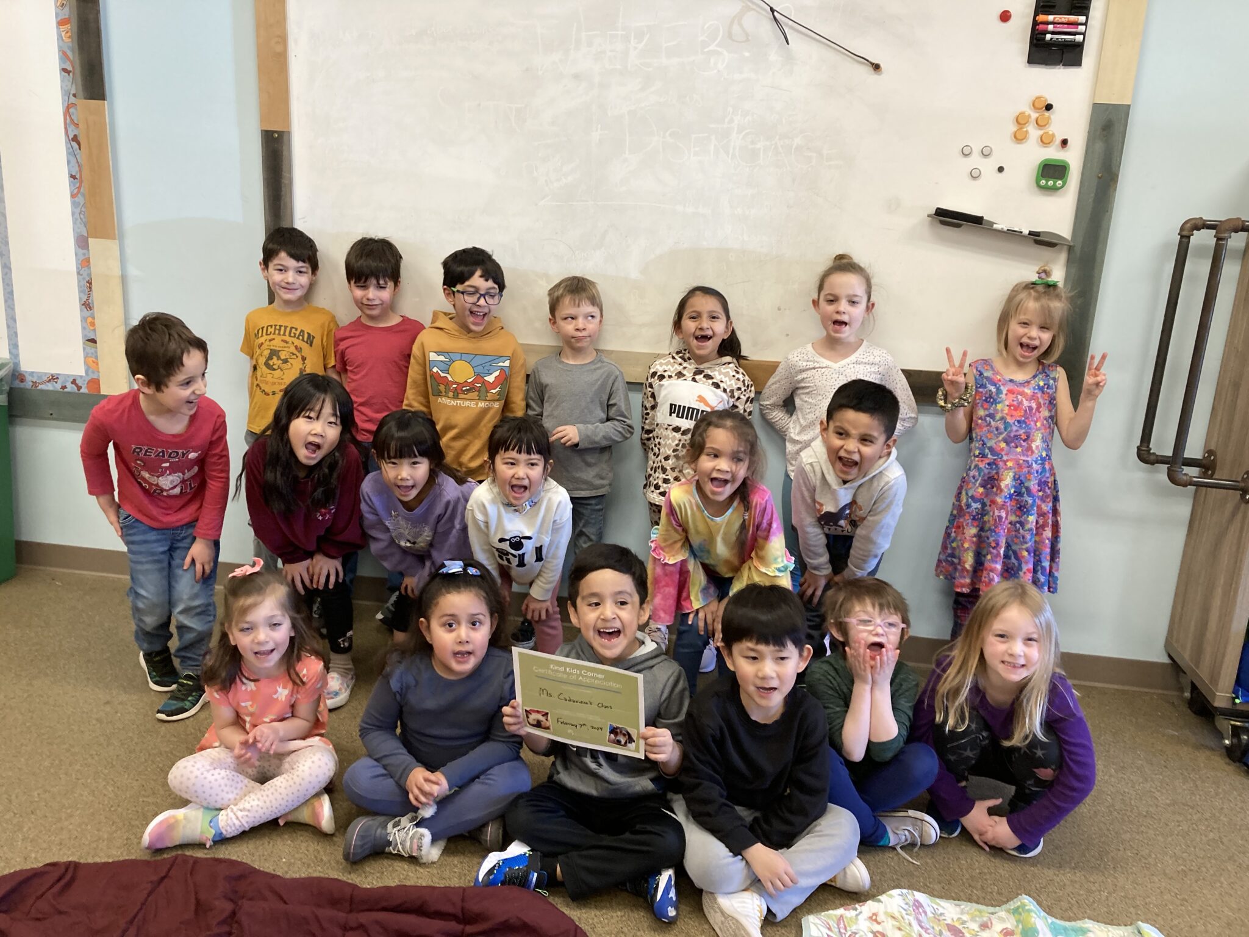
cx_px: 624
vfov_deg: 49.7
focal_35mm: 28
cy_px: 468
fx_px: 1010
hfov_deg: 63.4
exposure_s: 1/60
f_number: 1.8
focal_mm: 3.99
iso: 125
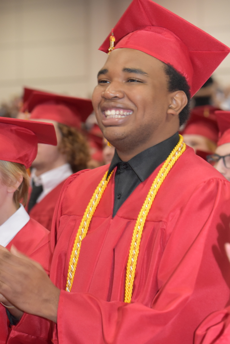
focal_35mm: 138
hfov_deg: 9.9
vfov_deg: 14.9
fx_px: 1322
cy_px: 172
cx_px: 115
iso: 1600
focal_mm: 92
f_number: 4
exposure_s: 1/60
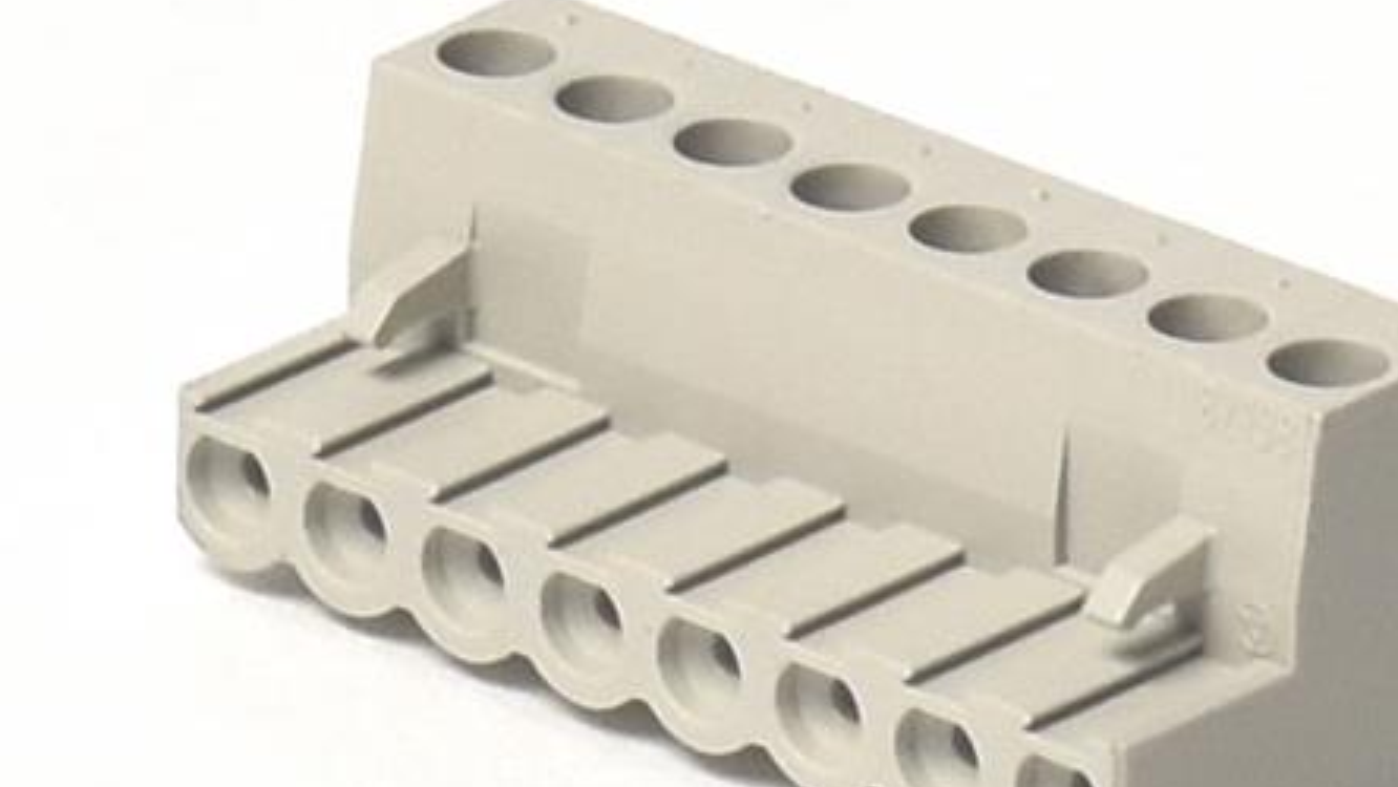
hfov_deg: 18.3
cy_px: 428
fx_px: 4327
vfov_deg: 10.4
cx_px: 838
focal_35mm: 117
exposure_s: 1/160
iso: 200
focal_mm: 55
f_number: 10
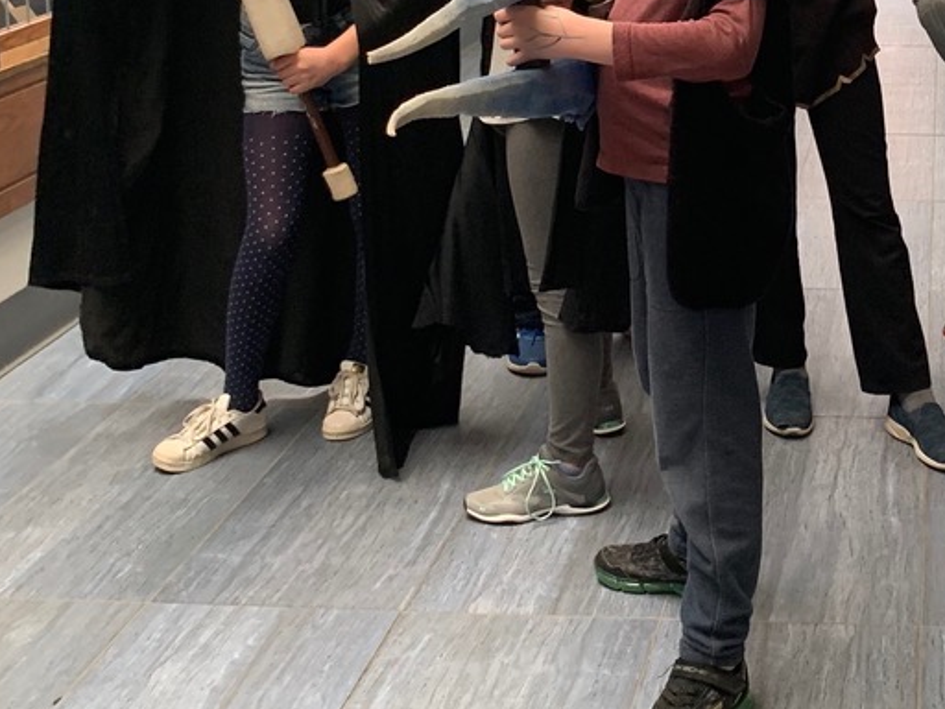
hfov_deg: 28.7
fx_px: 1774
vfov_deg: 21.9
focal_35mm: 65
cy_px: 30
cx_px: 840
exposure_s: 1/60
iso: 250
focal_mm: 4.25
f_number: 1.8
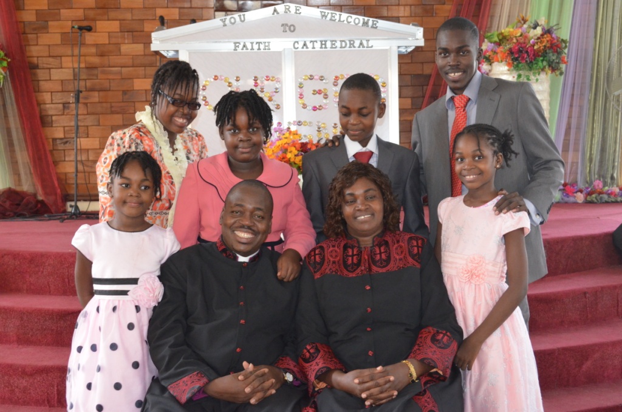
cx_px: 311
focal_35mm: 52
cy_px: 206
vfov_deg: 25.6
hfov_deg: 37.9
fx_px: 905
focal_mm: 35
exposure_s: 1/60
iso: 3200
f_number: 5
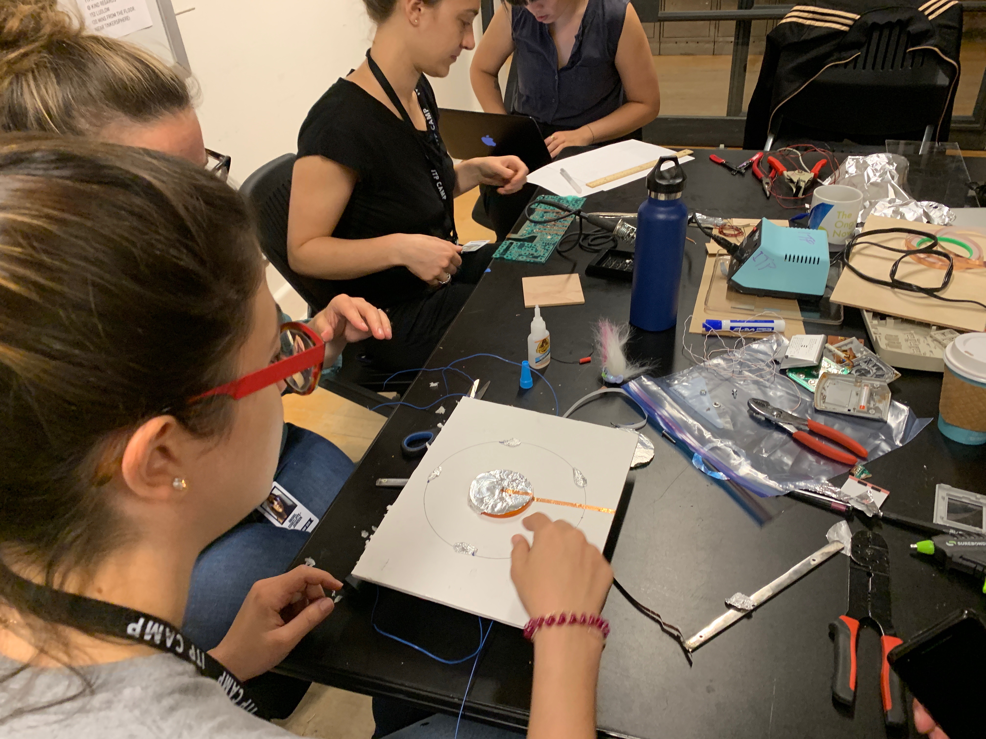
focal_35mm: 26
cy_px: 370
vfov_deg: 53.1
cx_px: 493
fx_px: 741
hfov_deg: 67.3
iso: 320
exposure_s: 1/60
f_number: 1.8
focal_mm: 4.25
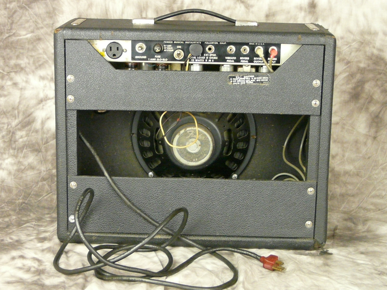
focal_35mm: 78
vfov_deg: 18.9
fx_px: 872
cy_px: 145
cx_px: 194
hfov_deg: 25.0
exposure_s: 1/40
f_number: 3.2
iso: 400
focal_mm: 8.1
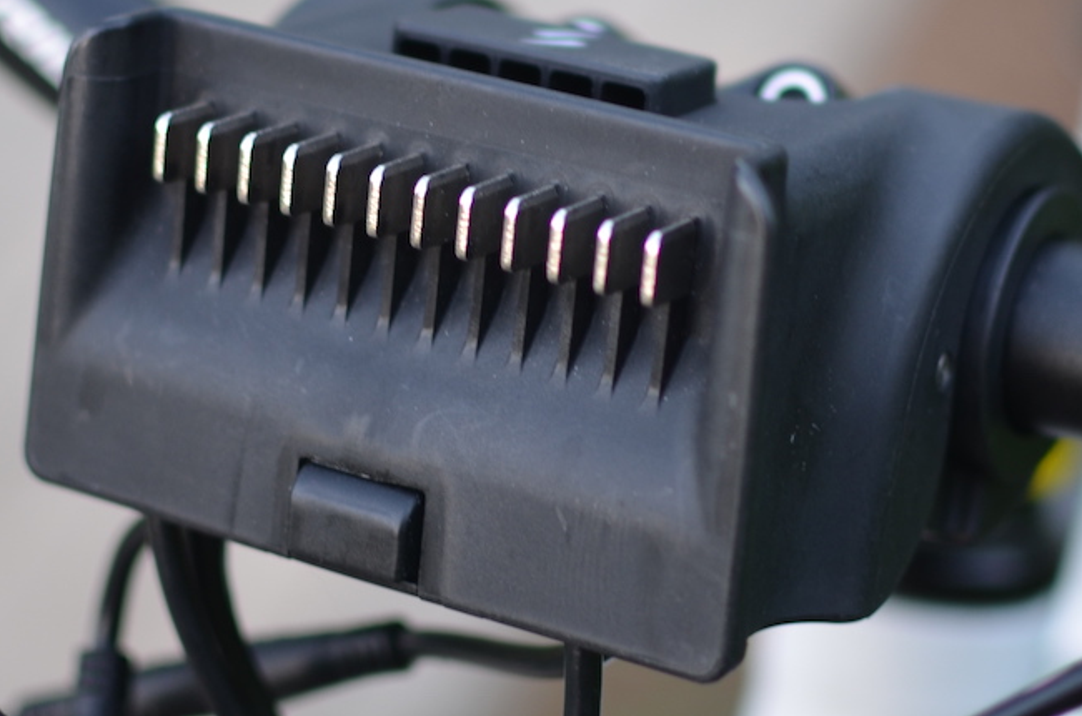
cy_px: 221
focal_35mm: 113
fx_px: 3390
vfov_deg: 12.0
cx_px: 551
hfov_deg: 18.1
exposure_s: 1/60
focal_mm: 35
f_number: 1.8
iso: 160
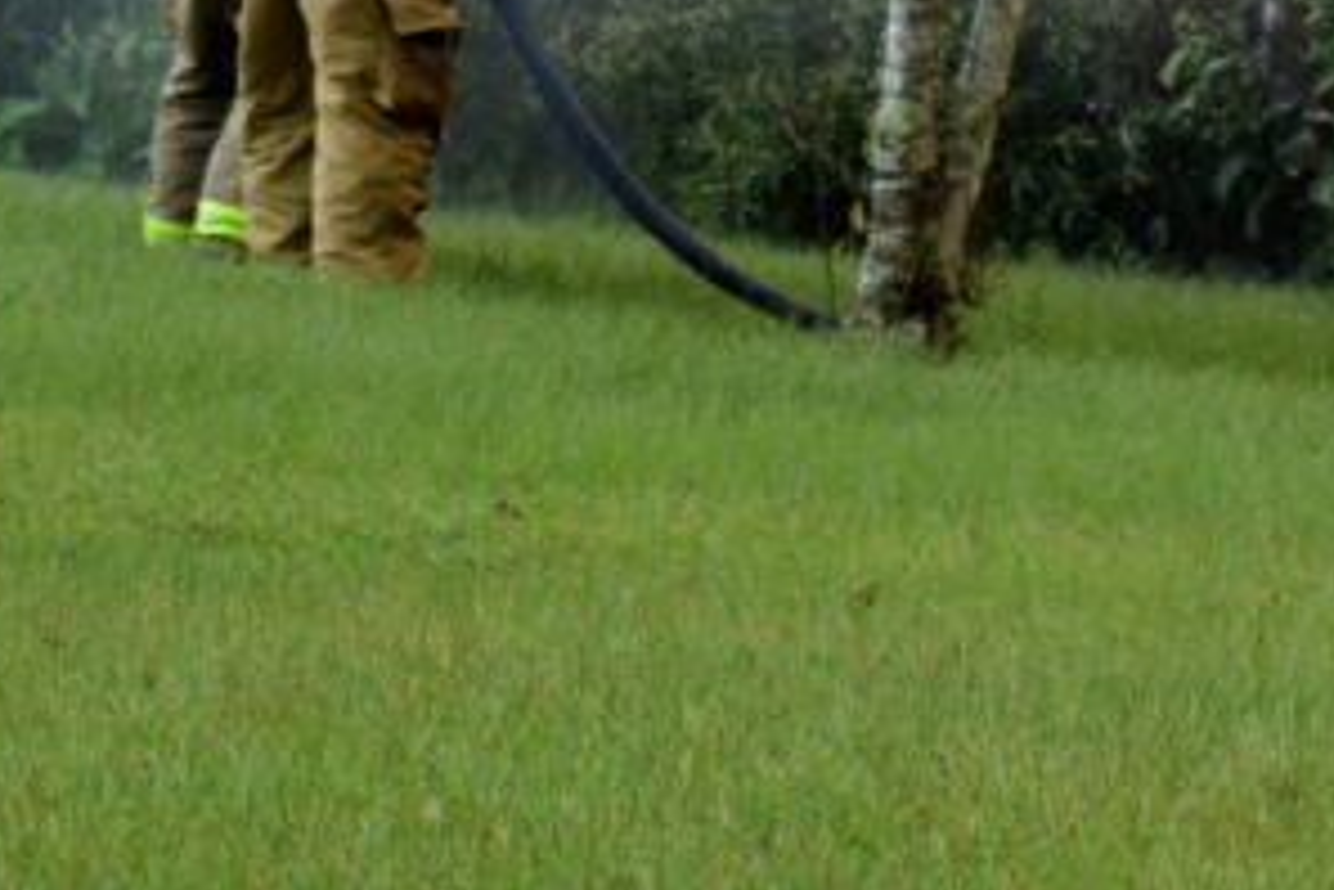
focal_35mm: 606
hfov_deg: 3.4
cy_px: -1047
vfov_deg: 2.3
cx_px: 1586
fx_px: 22454
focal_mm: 78
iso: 400
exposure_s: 1/125
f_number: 5.6
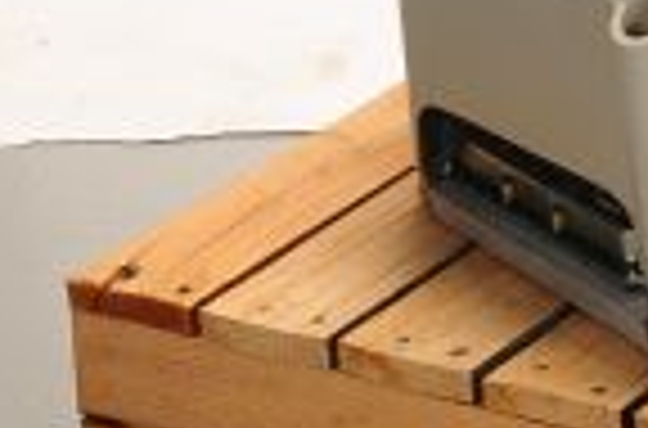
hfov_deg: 9.2
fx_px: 3750
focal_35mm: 209
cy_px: 187
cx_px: 1328
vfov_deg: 6.5
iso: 320
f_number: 13
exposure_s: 1/160
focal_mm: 50
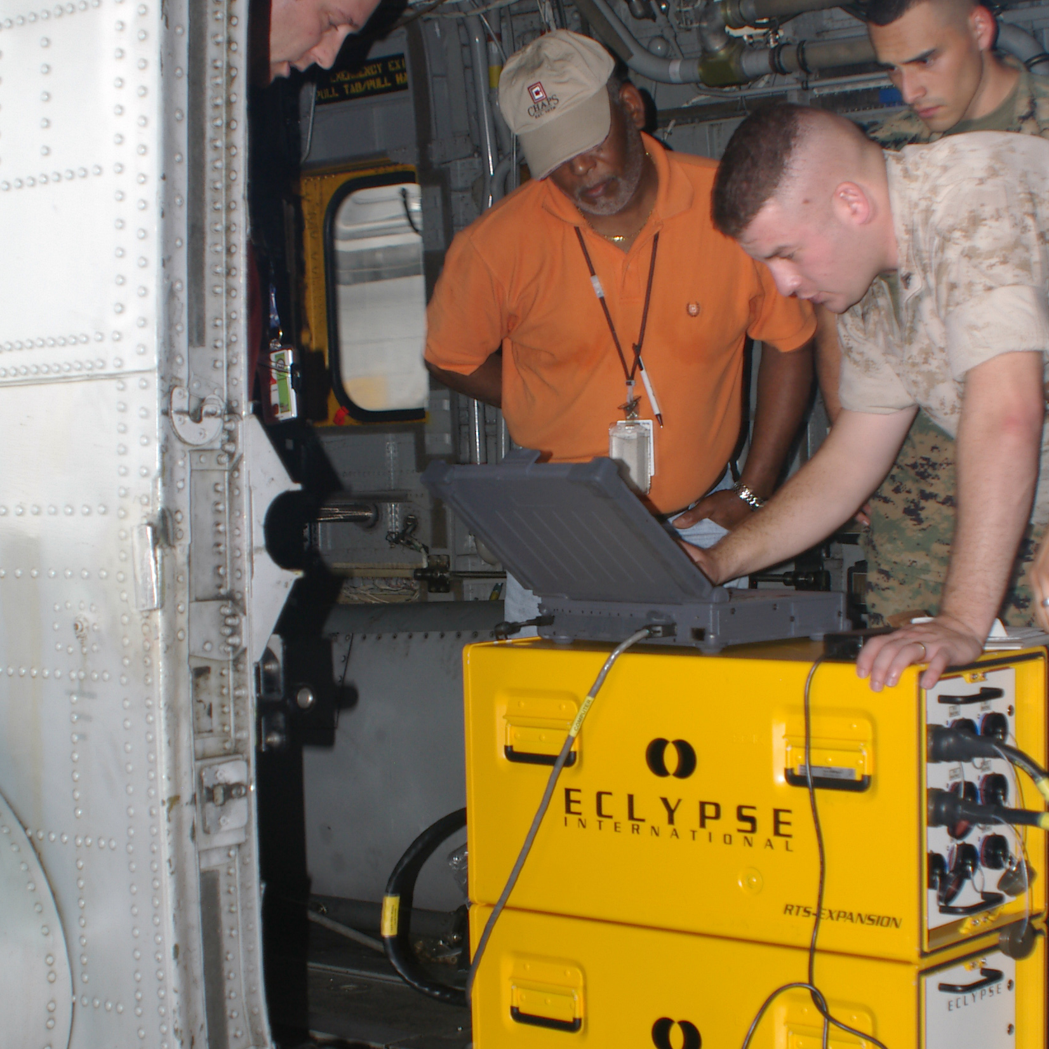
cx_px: 595
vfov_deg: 26.4
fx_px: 2229
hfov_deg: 26.5
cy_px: 619
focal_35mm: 65
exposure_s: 1/45
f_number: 4
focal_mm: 28
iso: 200
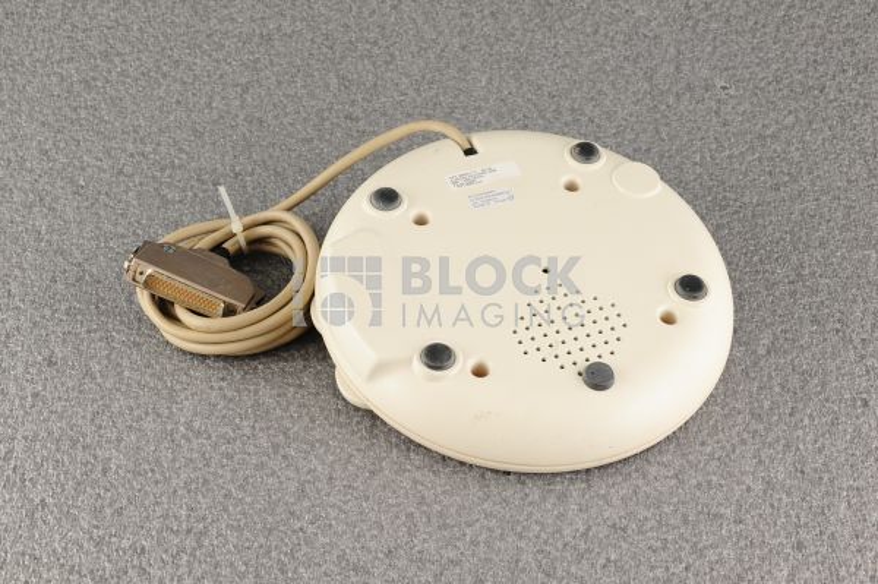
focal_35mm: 50
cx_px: 439
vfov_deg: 26.9
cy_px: 292
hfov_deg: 39.6
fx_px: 1218
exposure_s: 1/125
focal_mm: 50
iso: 1600
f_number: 11
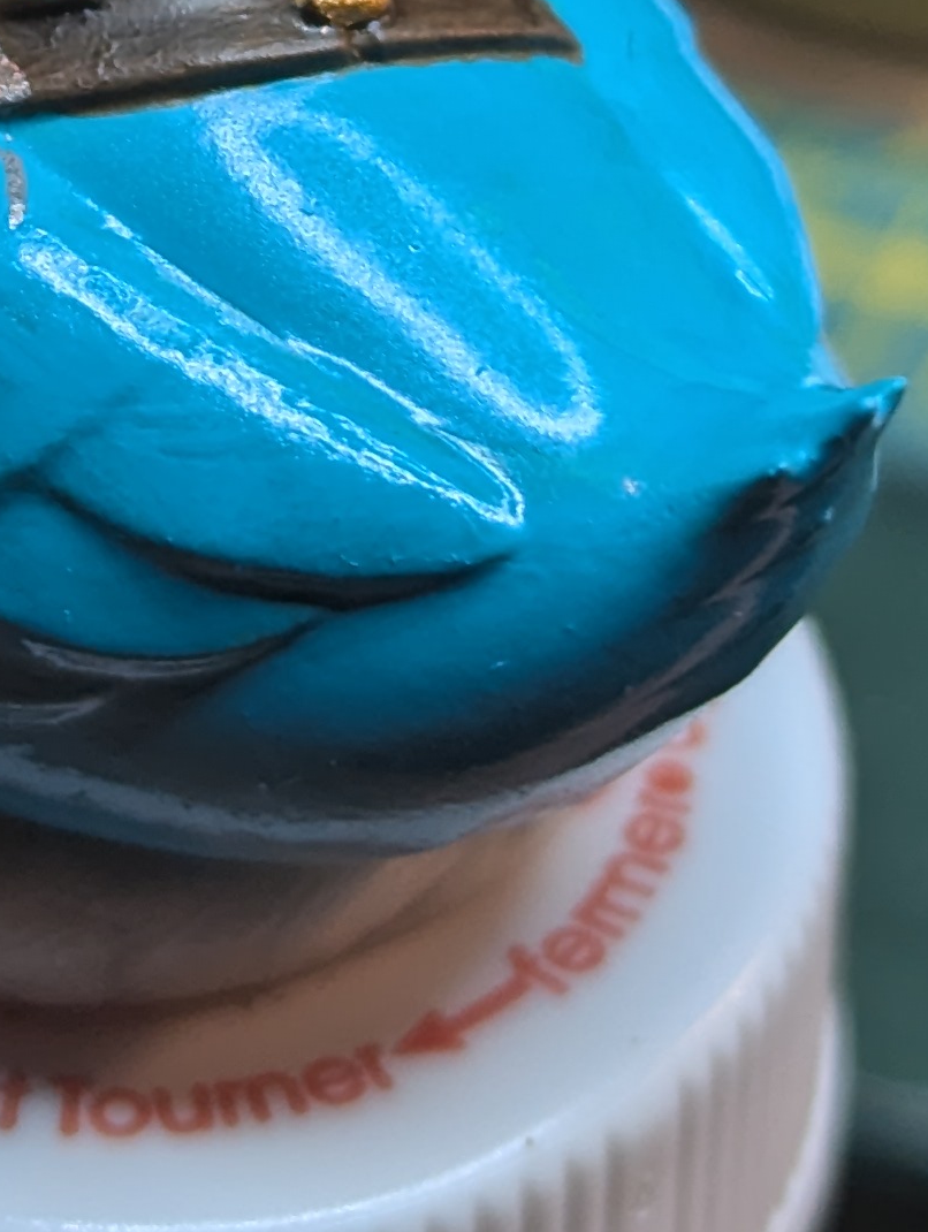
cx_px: 428
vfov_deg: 10.7
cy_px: 53
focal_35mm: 183
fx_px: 6523
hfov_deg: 8.1
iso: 51
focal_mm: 6.81
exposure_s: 1/40
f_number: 1.85
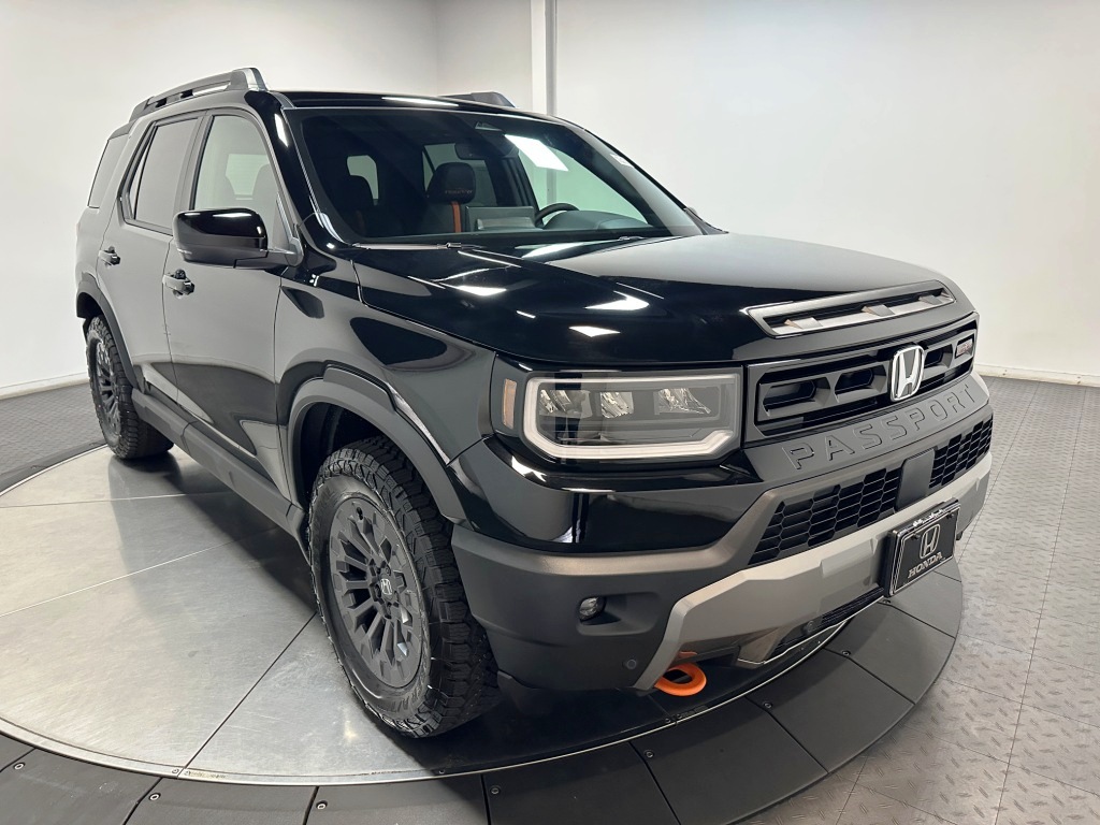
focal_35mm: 24
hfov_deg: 71.6
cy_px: 412
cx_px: 550
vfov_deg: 56.8
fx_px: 763
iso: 500
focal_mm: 6.86
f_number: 1.78
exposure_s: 1/60
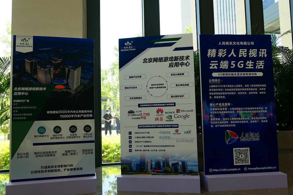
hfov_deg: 63.7
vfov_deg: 45.0
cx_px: 146
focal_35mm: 29
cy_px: 98
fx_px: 236
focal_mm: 10.7
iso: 125
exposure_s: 1/160
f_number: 2.8
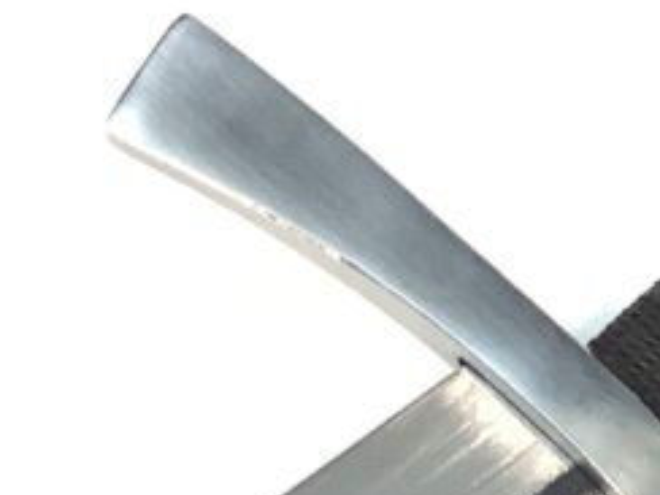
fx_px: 2479
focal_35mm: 130
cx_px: 925
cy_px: 316
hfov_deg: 14.4
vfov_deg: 11.4
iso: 250
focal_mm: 3.3
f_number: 2.4
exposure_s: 1/60
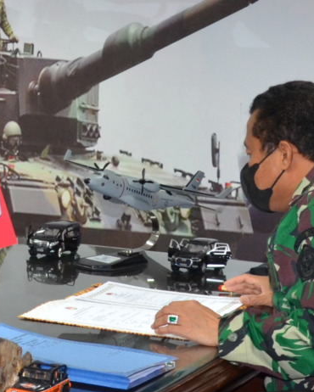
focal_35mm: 146
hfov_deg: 9.9
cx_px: -283
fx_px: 1695
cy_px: 175
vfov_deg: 13.2
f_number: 5
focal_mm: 24
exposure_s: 1/60
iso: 800
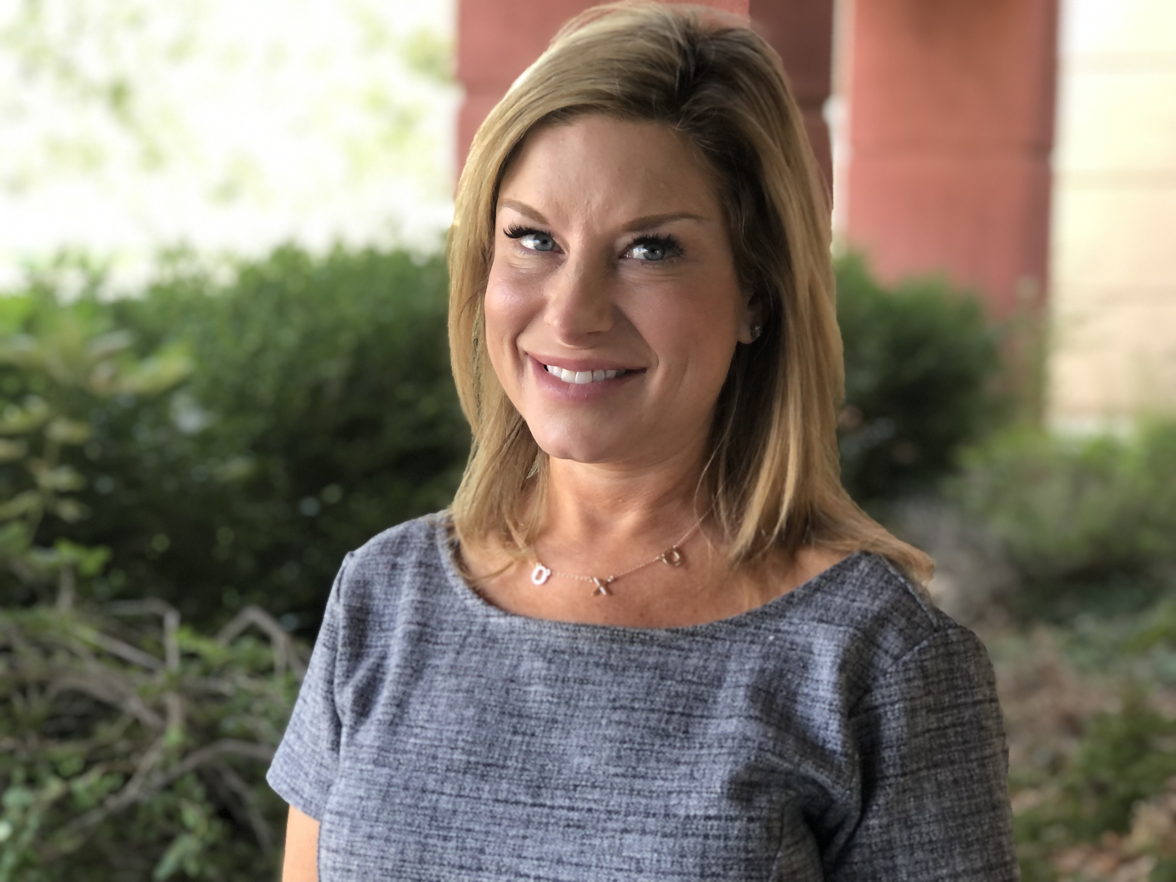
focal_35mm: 57
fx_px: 1936
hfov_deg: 33.8
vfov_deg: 25.7
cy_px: 441
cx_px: 588
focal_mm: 6.6
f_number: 2.8
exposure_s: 1/30
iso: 40
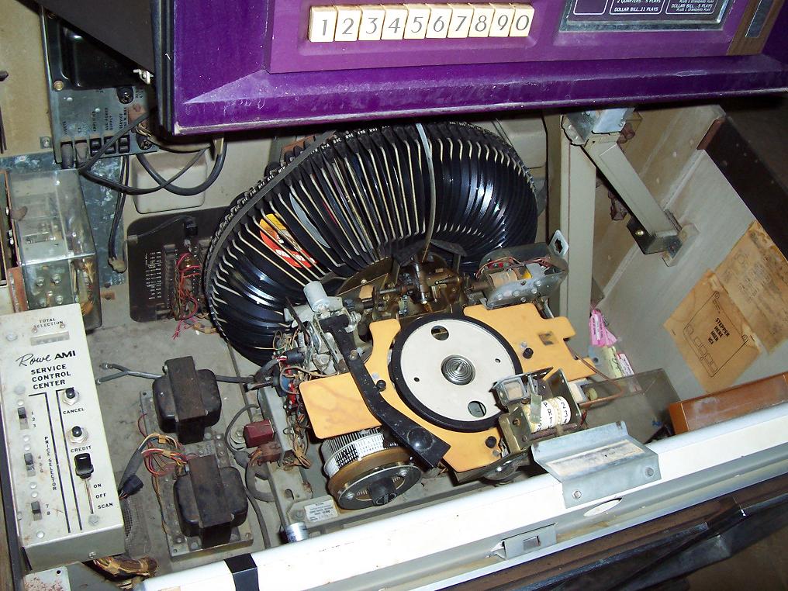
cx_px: 394
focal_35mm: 37
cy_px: 296
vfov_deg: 38.7
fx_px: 842
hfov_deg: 50.1
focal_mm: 5.6
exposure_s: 1/60
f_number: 2.8
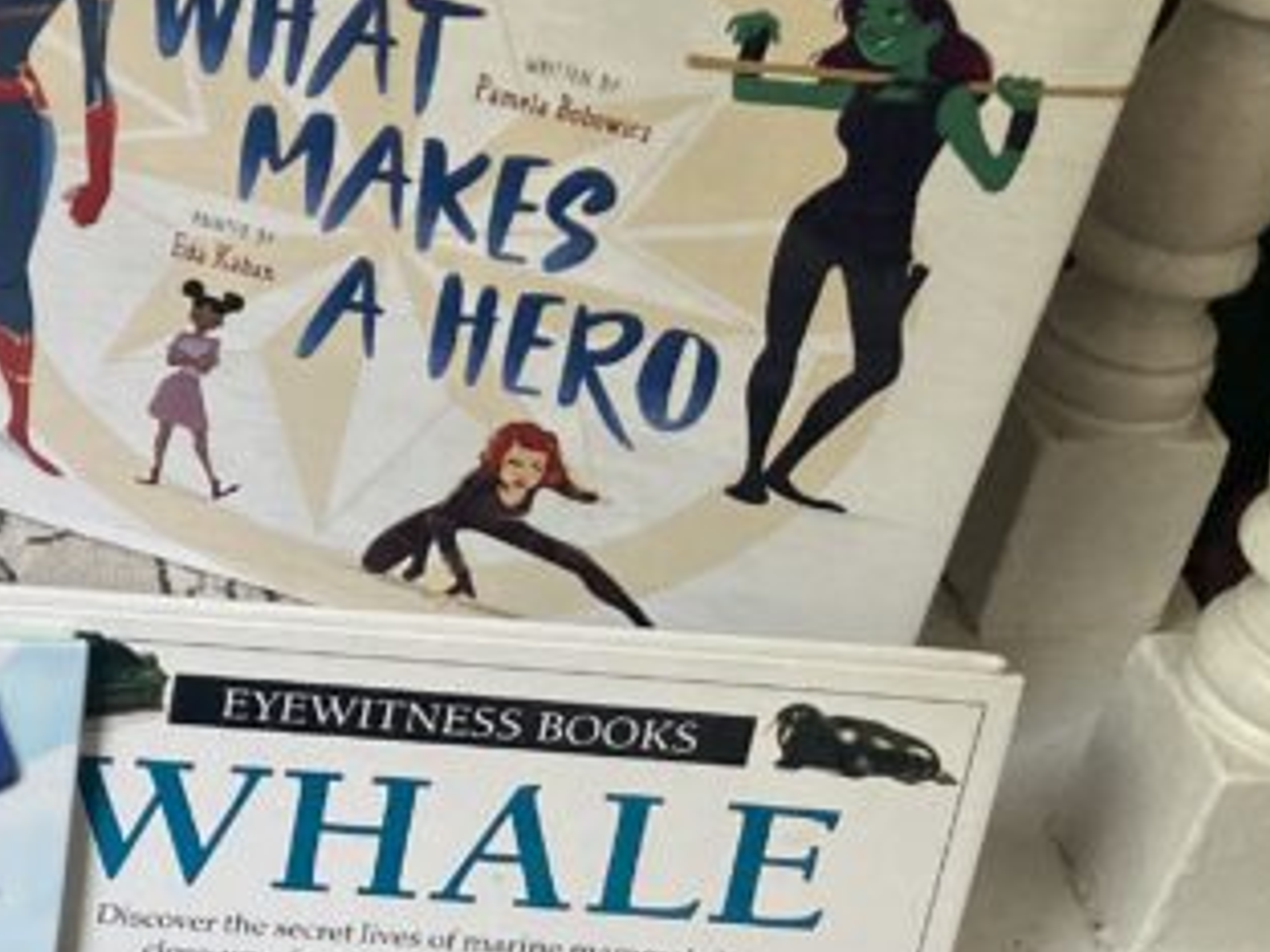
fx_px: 3229
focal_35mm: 88
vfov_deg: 16.7
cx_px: -655
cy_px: 287
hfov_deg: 19.3
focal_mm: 3.99
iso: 100
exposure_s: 1/60
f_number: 1.8
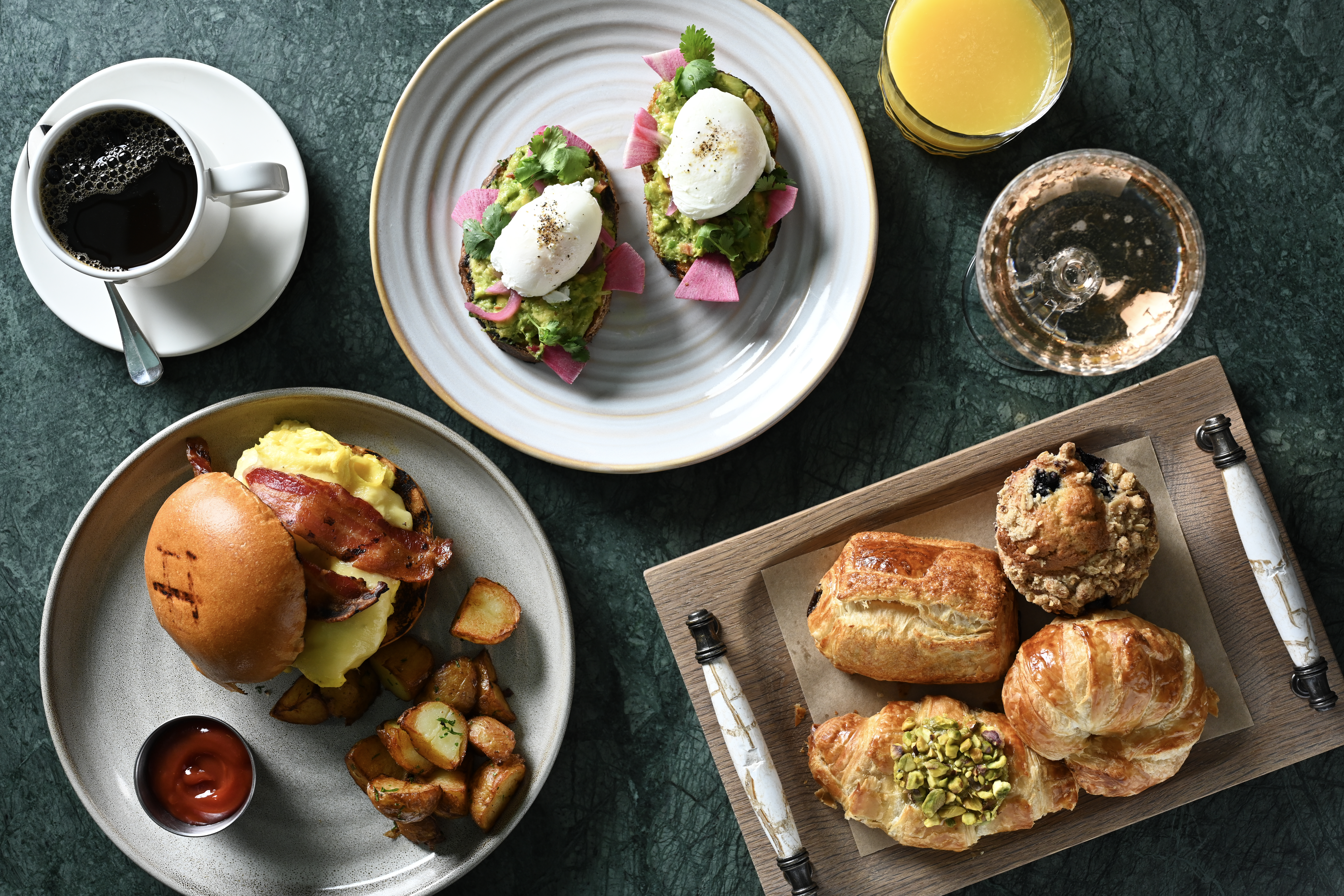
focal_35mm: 50
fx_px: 1867
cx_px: 672
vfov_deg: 27.0
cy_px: 448
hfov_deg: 39.6
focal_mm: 50
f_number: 5.6
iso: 500
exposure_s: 1/125
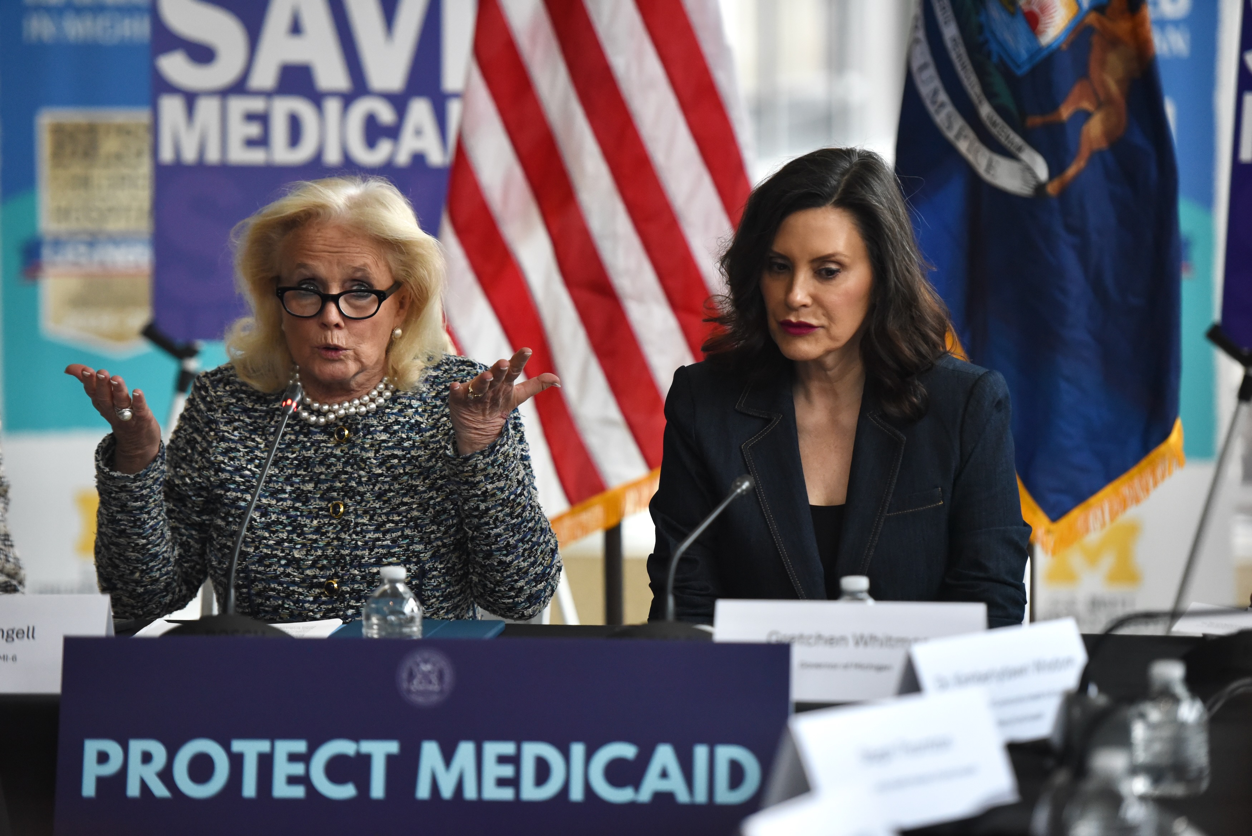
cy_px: 418
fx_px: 5393
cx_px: 626
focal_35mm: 155
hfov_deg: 13.2
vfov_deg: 8.9
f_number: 2.8
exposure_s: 1/640
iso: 3200
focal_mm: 155
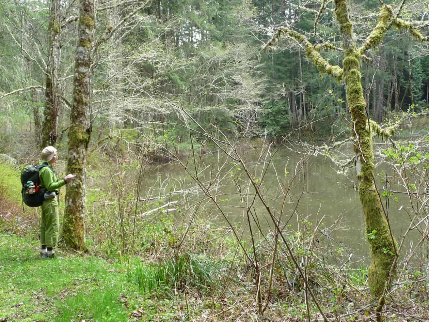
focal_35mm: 41
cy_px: 161
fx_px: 508
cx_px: 214
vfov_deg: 35.1
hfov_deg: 45.8
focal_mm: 5.3
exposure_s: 1/80
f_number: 3.5
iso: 100
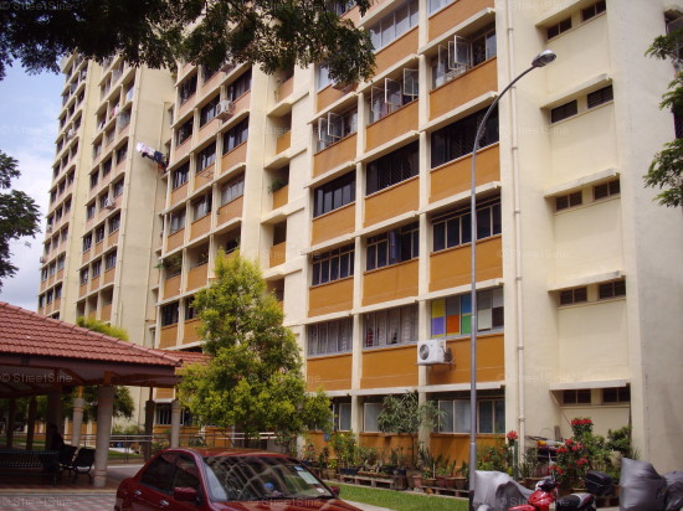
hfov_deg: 50.2
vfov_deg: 38.6
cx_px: 342
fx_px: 730
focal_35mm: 37
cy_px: 256
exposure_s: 1/250
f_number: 5.6
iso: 80
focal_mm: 6.2
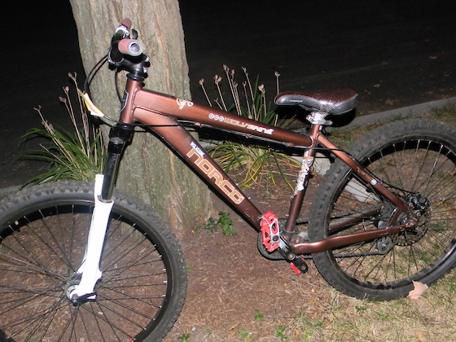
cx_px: 244
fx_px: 527
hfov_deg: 46.8
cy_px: 202
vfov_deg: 35.9
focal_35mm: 40
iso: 339
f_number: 3.5
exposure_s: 1/26
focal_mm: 5
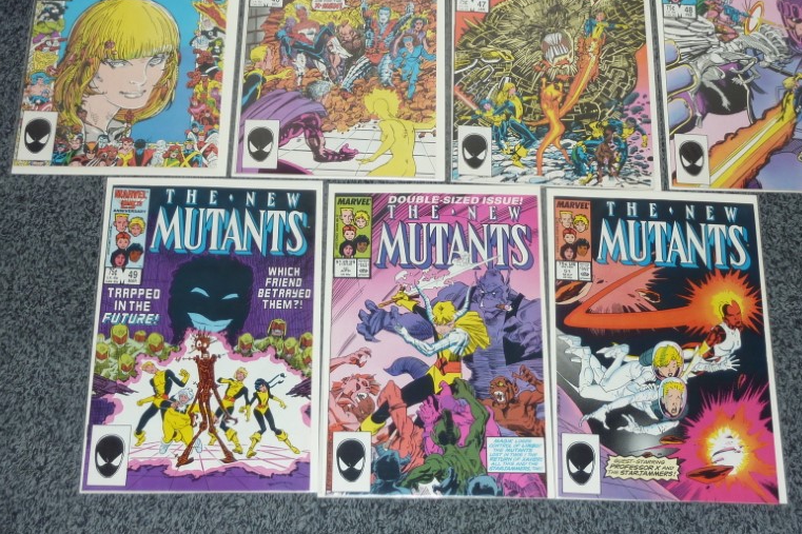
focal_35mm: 64
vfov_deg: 21.2
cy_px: 194
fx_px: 1425
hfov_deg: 31.4
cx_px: 439
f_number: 3.8
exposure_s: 1/30
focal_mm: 8.5
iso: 125
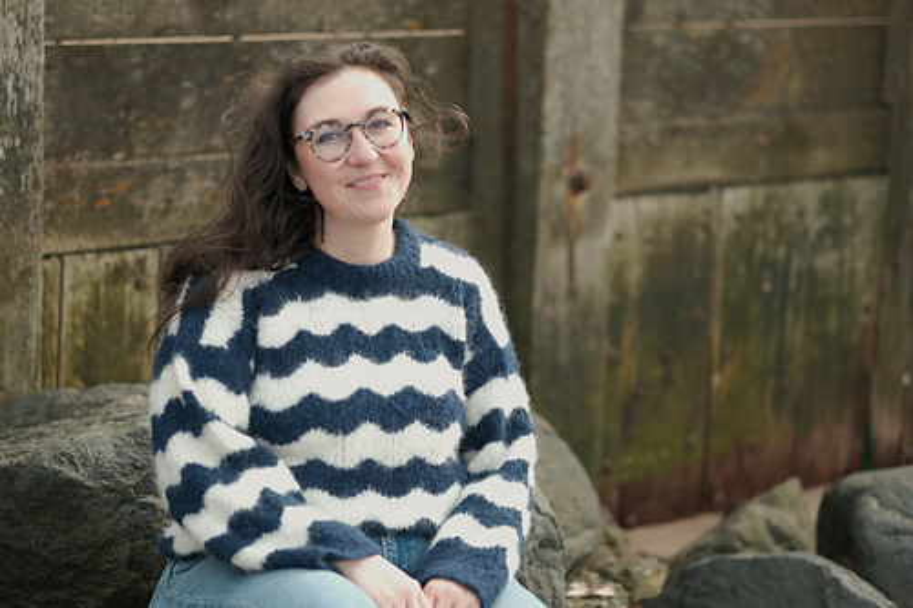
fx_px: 2130
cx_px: 456
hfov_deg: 24.2
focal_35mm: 84
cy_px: 304
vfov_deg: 16.3
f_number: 1.4
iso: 320
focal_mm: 56
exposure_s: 1/4000
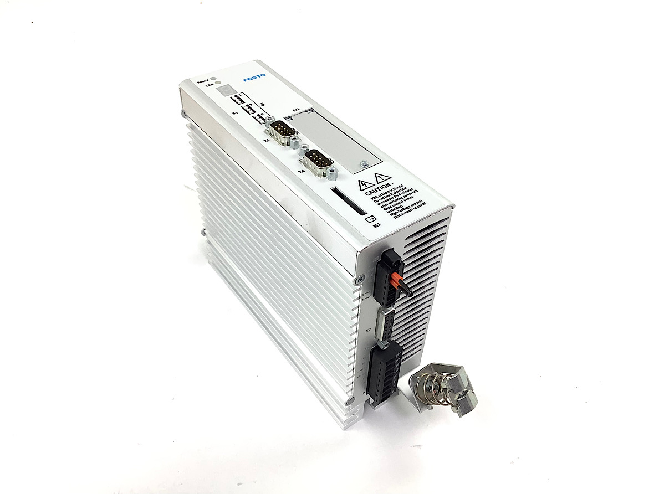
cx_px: 330
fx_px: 590
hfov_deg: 58.3
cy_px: 247
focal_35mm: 31
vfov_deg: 45.4
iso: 50
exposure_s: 1/50
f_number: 2.4
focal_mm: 3.3
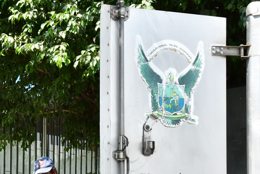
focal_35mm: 122
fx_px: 883
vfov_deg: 11.0
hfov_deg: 16.2
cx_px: -30
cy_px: 221
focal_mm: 31
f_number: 11
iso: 1000
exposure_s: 1/500
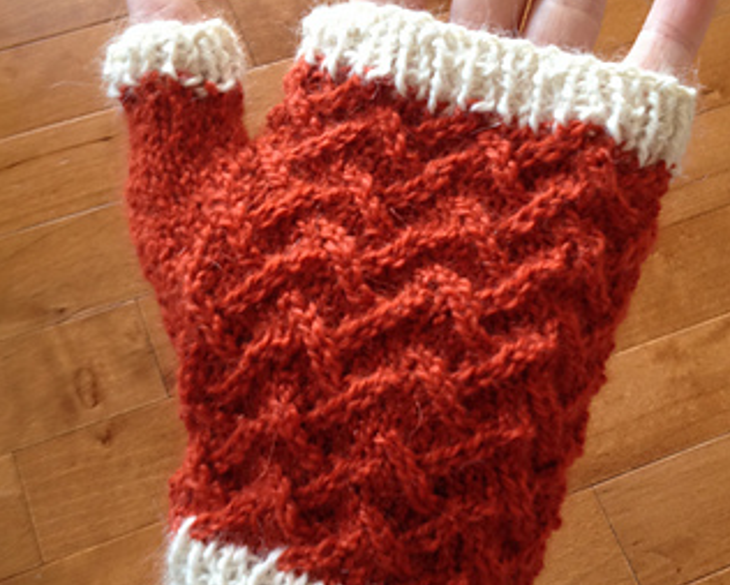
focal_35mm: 54
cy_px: 324
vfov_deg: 28.1
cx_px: 412
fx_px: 1167
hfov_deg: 34.7
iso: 100
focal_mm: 4.28
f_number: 2.4
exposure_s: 1/20
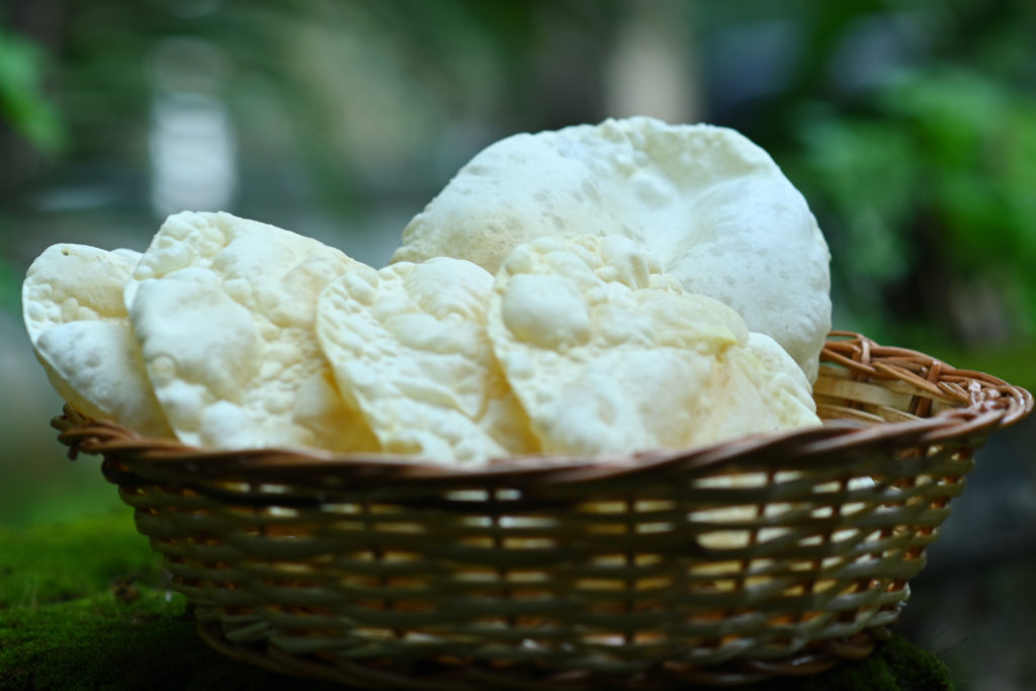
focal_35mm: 85
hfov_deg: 23.9
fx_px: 2446
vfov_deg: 16.1
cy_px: 346
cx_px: 518
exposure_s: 1/400
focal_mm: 85
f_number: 4
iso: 200
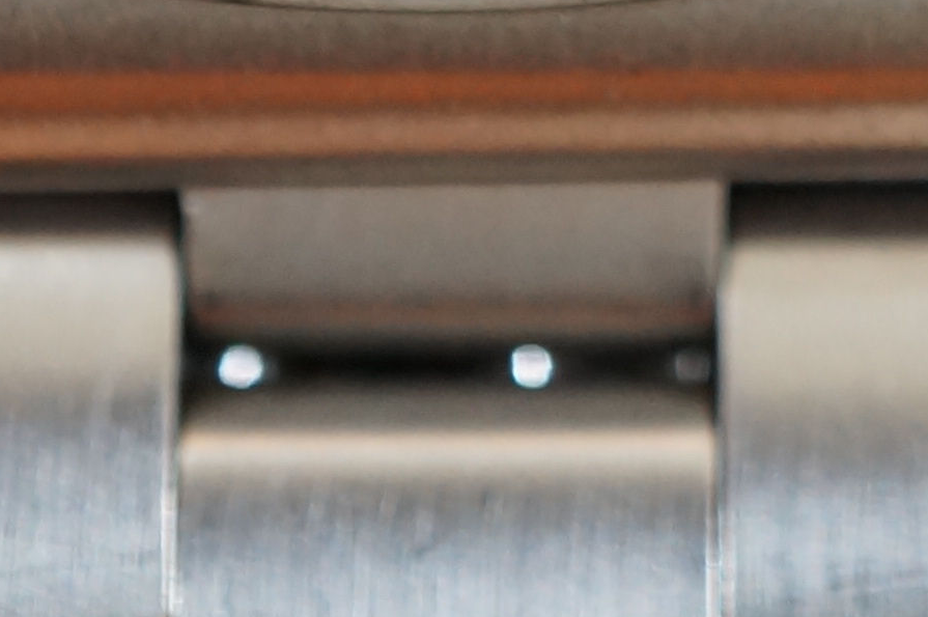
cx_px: 728
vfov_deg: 5.4
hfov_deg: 8.3
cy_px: -924
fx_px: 6361
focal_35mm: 247
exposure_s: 1/60
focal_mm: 30
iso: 500
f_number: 4
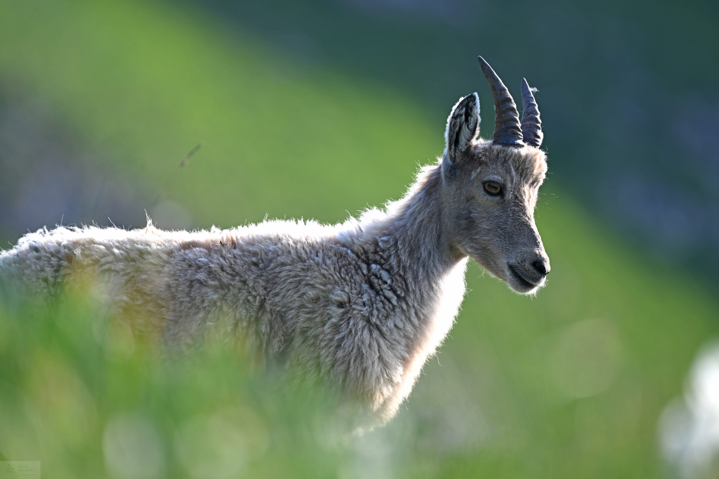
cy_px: 240
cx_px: 360
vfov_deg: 2.8
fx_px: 9986
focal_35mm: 500
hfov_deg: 4.1
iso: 110
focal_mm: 500
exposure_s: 1/250
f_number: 5.6
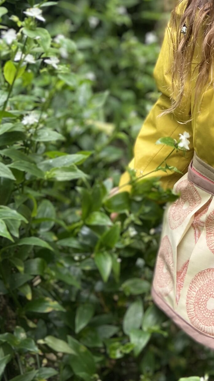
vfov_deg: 33.9
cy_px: 51
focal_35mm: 59
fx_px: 595
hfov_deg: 19.0
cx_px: 272
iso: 64
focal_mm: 4.25
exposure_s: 1/121
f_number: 1.8
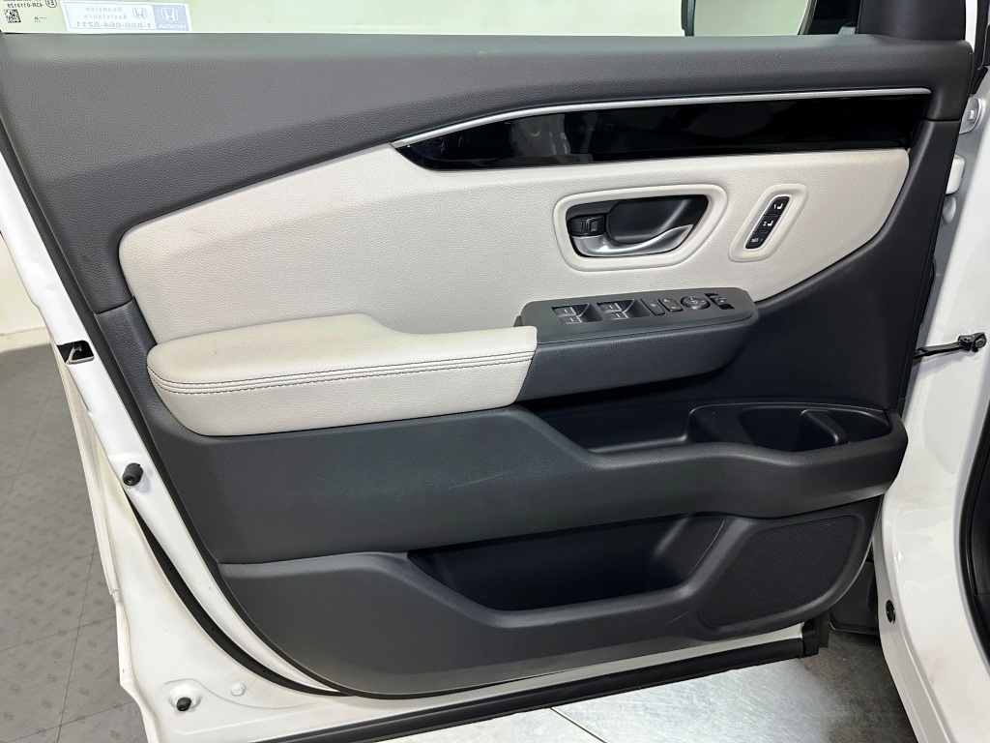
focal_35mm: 24
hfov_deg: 71.6
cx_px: 495
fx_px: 686
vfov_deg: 56.8
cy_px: 372
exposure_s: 1/60
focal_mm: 6.86
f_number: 1.78
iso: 400
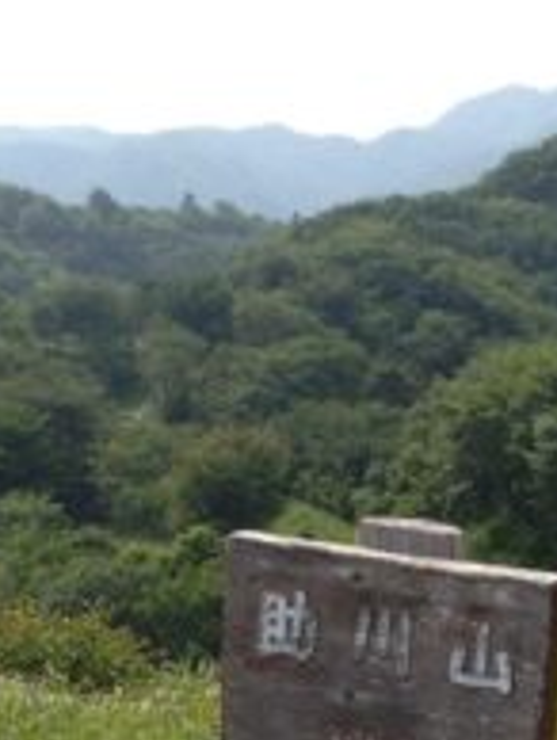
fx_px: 2312
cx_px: 298
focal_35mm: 108
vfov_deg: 16.6
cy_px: 1095
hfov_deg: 13.7
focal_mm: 4.28
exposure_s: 1/1004
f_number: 2.4
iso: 64
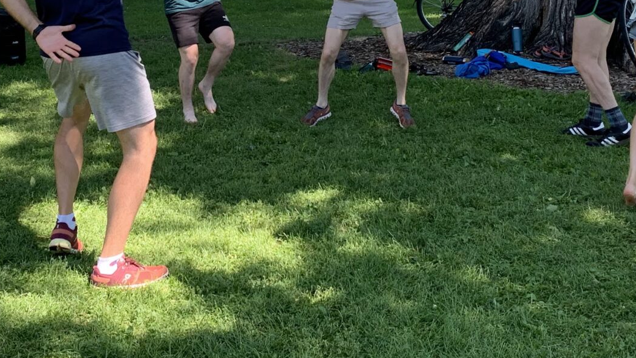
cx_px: 233
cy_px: 2
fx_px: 1164
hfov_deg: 30.4
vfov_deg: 17.1
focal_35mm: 69
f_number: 1.8
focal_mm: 4.25
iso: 25
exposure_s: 1/210
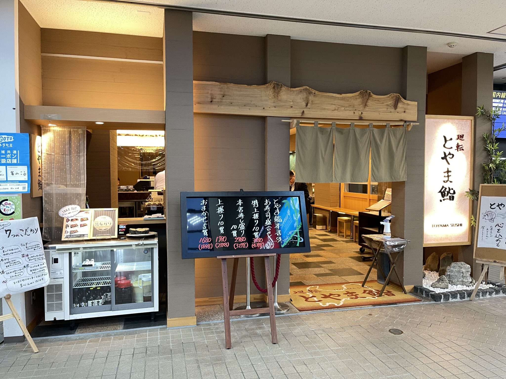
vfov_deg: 53.1
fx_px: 380
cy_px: 190
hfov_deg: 67.3
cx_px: 253
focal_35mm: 26
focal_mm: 5.1
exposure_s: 1/60
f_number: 1.6
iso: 125
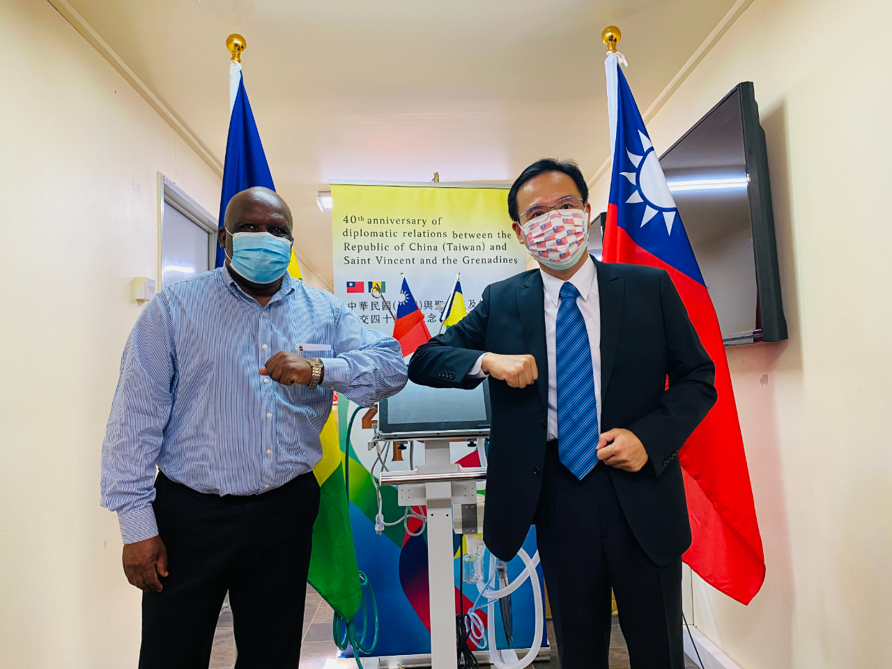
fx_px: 670
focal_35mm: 26
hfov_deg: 67.3
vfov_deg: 53.1
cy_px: 334
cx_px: 446
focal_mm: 4.25
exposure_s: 1/50
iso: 125
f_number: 1.8
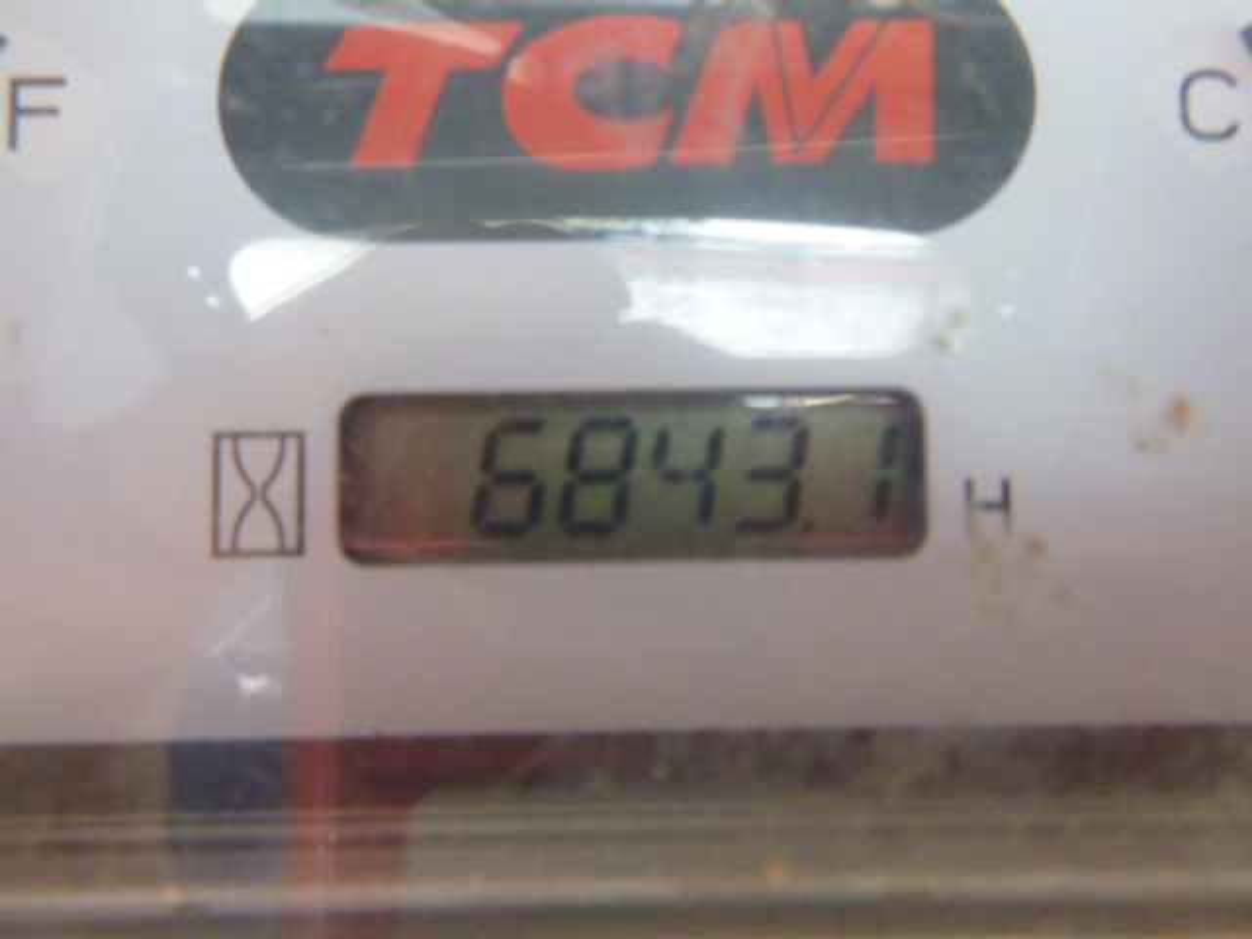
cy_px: 470
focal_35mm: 25
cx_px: 626
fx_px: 904
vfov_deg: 54.9
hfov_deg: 69.4
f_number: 3.9
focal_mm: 4.5
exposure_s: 1/20
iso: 400
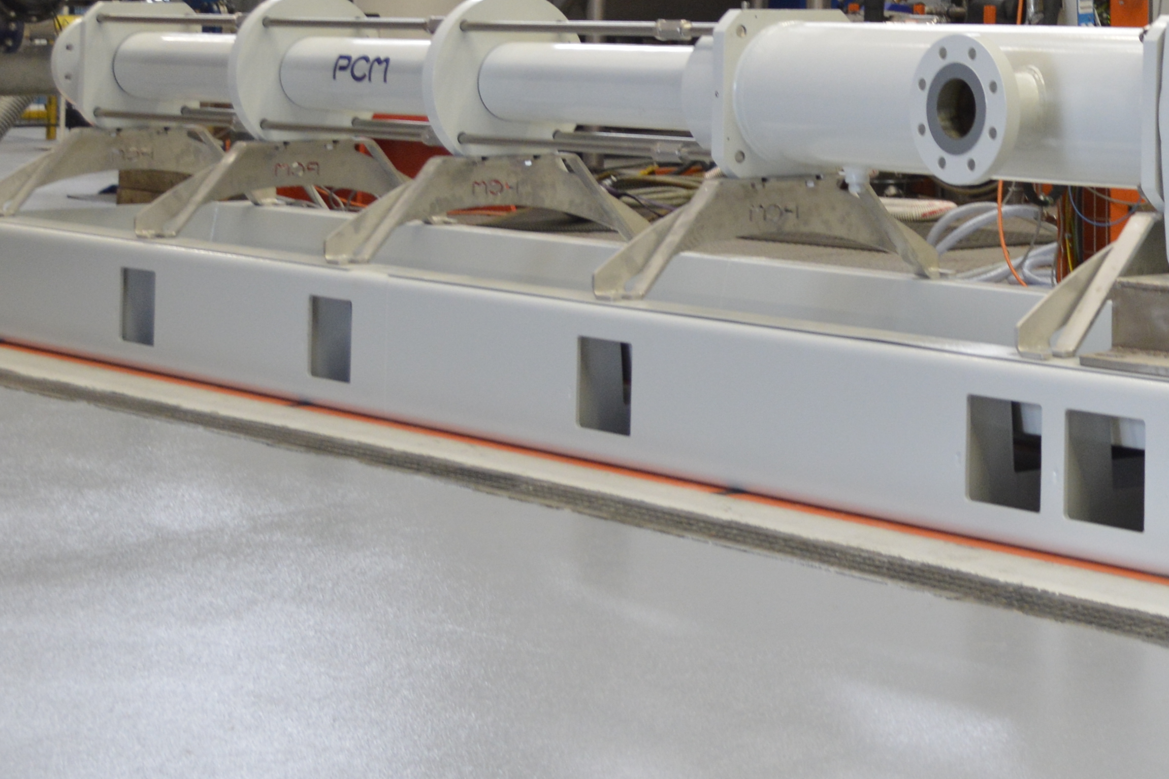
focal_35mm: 94
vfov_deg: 14.1
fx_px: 3052
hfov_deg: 21.0
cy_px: -152
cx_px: 1149
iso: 560
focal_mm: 24
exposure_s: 1/40
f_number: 4
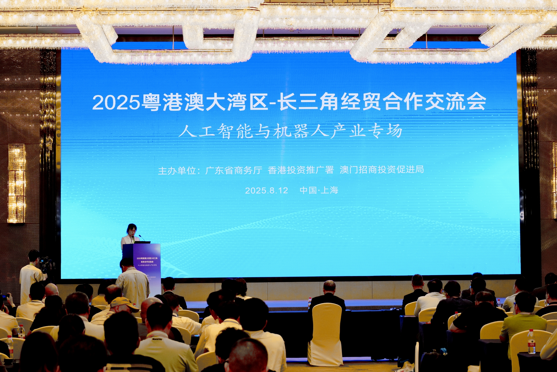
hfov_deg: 27.0
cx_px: 278
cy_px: 186
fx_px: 1160
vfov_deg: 18.2
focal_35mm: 75
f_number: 4.8
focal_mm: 50
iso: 500
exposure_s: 1/75
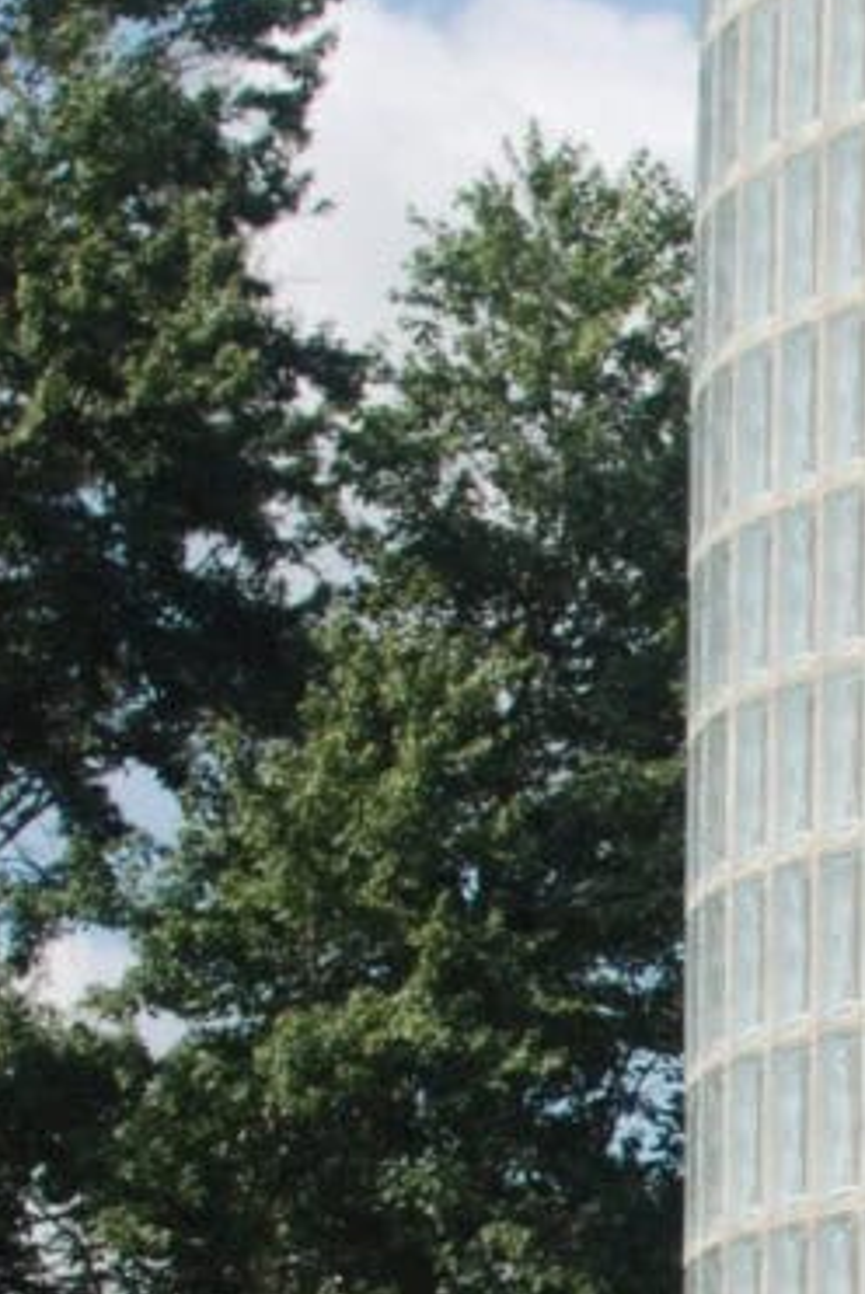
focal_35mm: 226
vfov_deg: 9.0
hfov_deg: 5.9
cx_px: 1713
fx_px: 8135
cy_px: 1350
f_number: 11
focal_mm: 35
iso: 400
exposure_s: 1/500
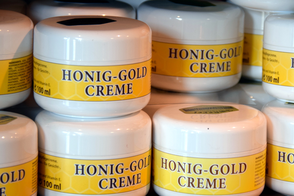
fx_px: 1201
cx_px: 147
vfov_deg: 9.3
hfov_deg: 14.0
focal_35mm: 147
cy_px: 98
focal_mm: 98
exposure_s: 1/60
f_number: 5.6
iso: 500
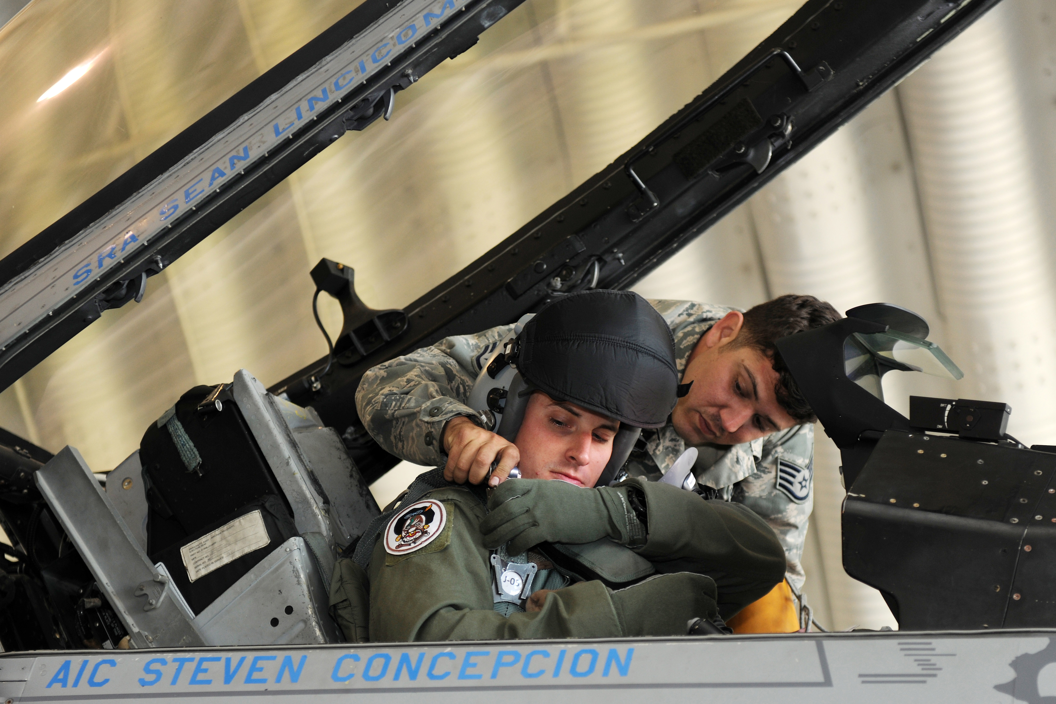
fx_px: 1936
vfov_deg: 20.6
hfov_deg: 30.5
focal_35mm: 66
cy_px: 352
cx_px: 528
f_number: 2.8
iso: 200
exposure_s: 1/125
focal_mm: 66
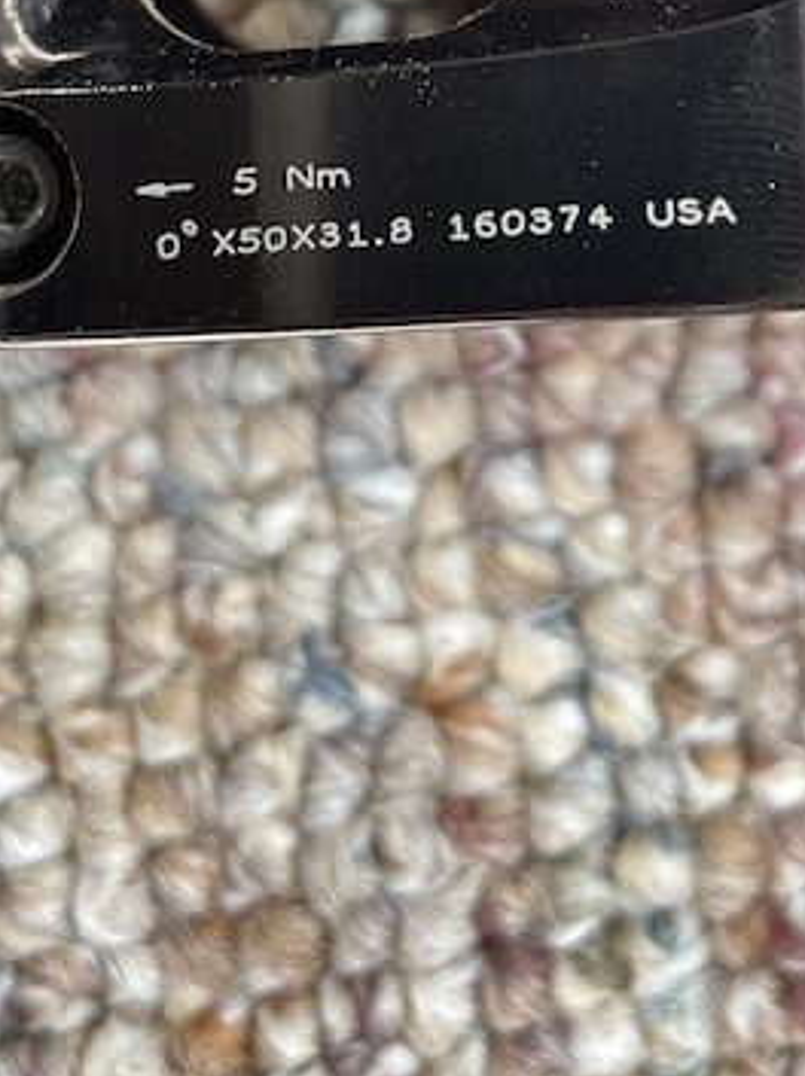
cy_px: -64
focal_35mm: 59
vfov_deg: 29.9
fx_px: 1833
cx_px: 470
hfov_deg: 24.7
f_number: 1.6
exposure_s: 1/121
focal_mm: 4.2
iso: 125
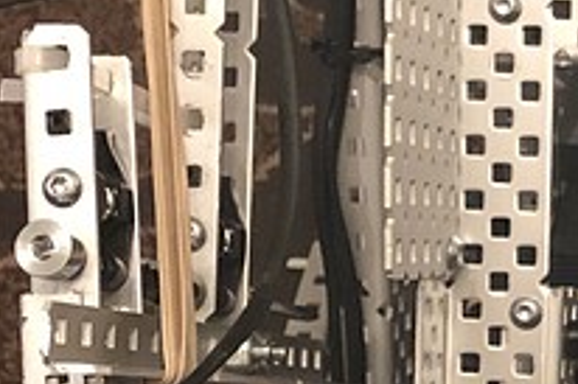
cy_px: 350
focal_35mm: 145
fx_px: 2326
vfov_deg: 9.4
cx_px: 645
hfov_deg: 13.8
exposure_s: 1/4
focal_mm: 3.99
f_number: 1.8
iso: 250
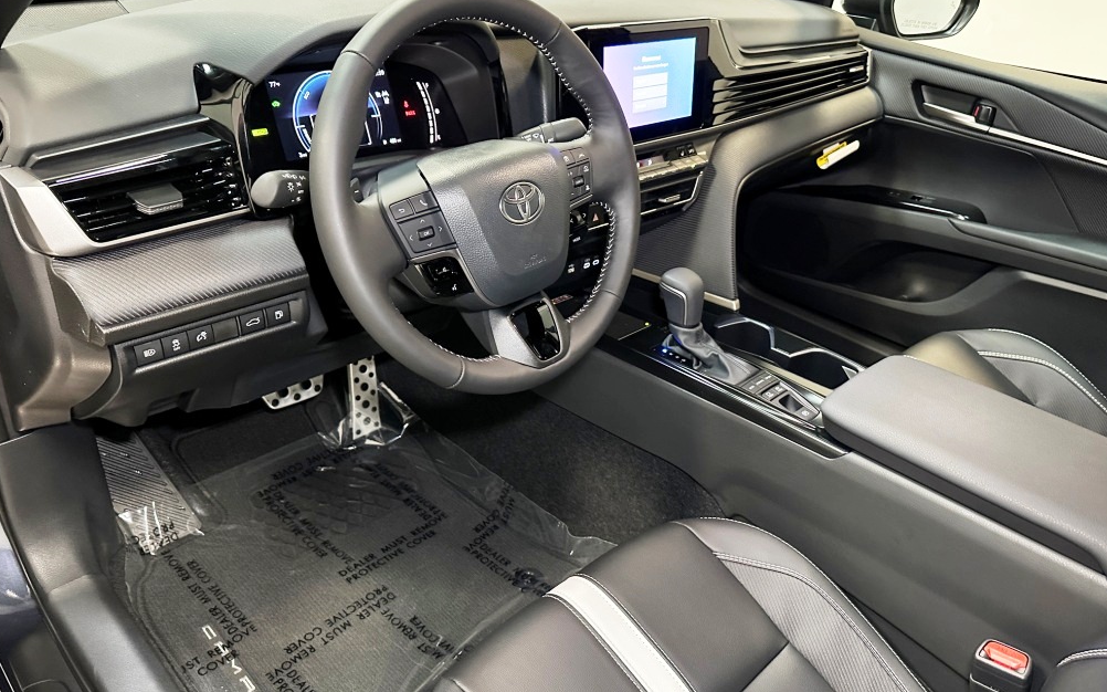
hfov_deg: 70.4
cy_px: 367
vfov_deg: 47.6
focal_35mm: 26
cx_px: 558
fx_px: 784
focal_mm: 6.86
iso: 1000
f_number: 1.78
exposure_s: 1/30
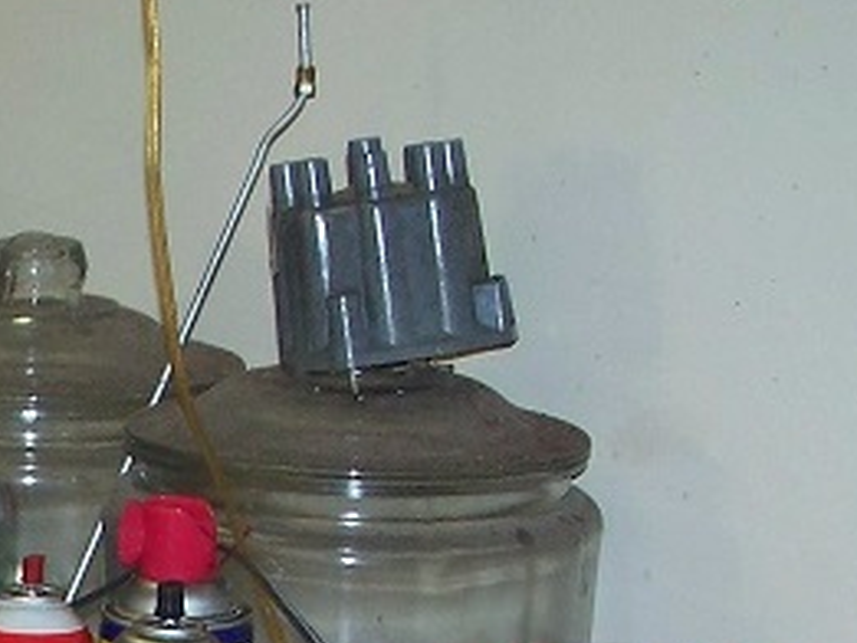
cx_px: -407
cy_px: 1060
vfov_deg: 9.8
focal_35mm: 145
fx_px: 3591
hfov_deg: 12.9
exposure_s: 1/60
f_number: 2.8
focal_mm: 7.8
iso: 200
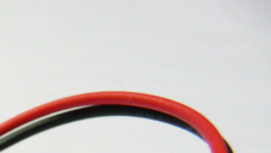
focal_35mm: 86
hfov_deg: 22.1
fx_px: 618
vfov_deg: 13.0
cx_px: -86
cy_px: 261
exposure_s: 1/30
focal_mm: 4.7
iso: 250
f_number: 3.3
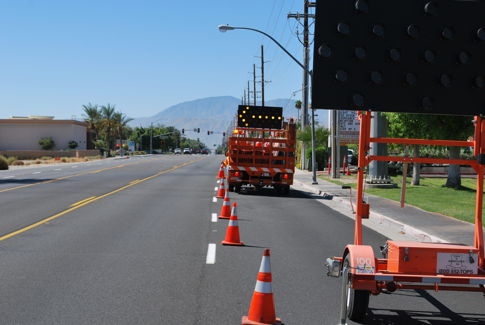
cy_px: 162
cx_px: 242
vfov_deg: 21.6
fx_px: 850
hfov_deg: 31.9
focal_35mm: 63
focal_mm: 42
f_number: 8
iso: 100
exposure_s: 1/250
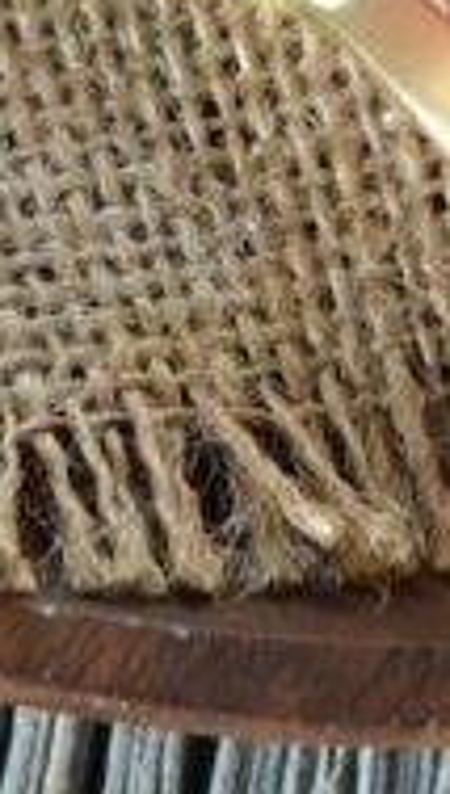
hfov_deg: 2.4
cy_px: -1269
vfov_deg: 4.2
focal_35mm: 500
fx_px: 10555
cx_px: 589
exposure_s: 1/60
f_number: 4
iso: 450
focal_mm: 50
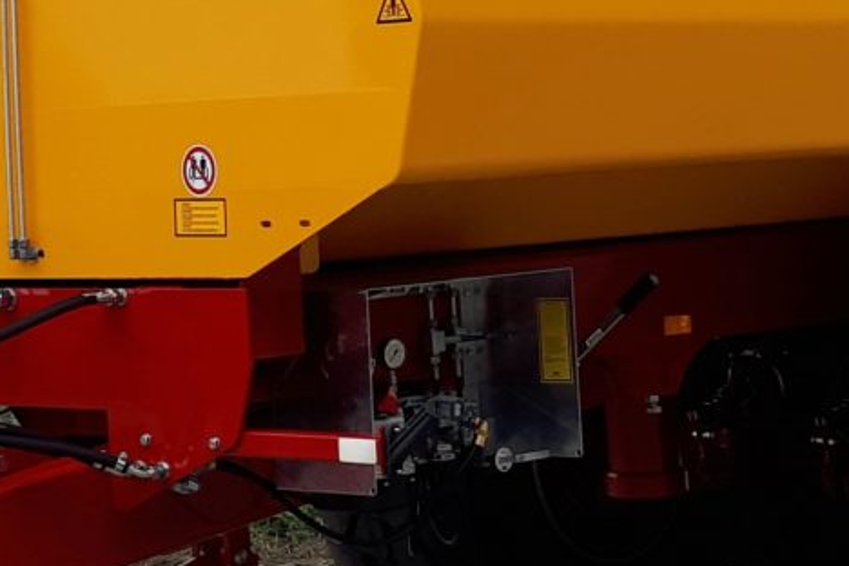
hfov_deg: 17.0
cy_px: 192
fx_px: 2830
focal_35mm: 120
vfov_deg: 11.4
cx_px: 546
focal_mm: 3.6
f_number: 1.9
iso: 40
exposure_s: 1/516
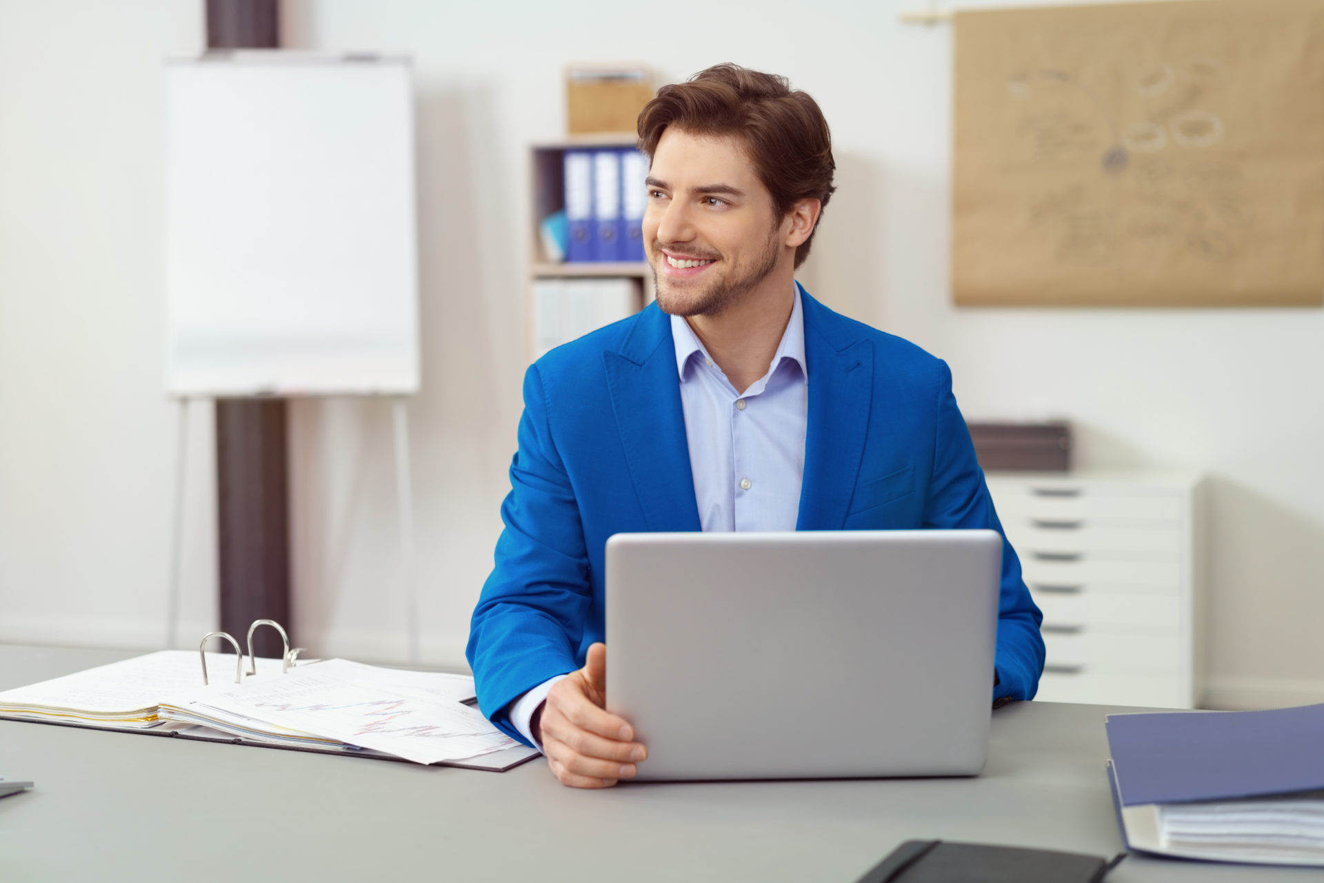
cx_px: 662
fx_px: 2023
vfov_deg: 24.6
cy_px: 442
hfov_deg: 36.2
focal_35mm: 55
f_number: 2.5
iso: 100
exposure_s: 1/160
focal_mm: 55
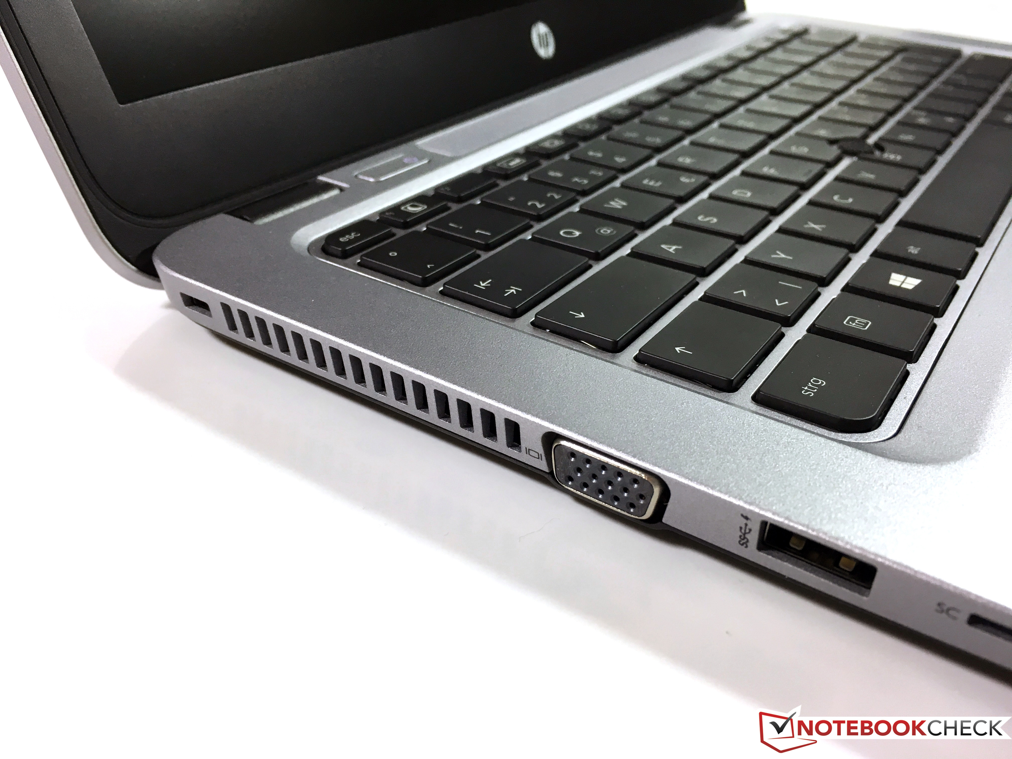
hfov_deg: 61.7
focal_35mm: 29
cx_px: 506
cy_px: 380
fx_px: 848
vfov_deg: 48.2
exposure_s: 1/33
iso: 40
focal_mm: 4.15
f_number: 2.2
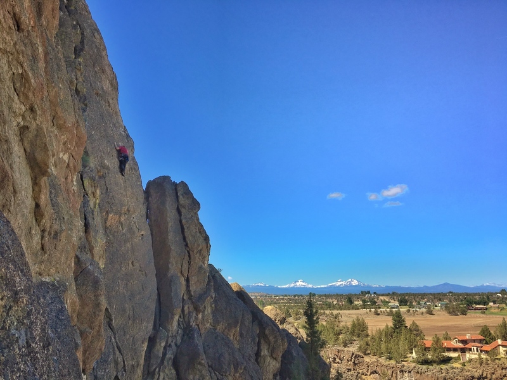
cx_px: 254
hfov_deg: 61.7
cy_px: 190
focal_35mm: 29
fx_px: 425
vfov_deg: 48.2
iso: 25
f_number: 2.2
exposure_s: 1/1374
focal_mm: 4.15
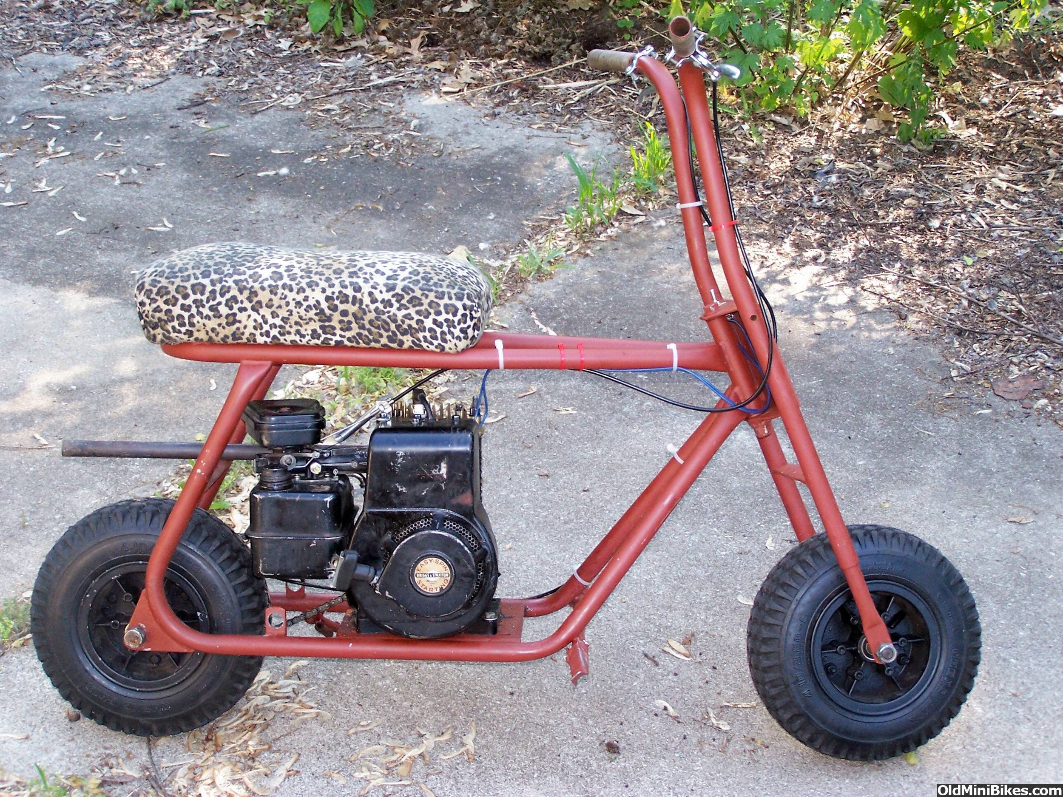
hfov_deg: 29.0
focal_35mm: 67
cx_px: 532
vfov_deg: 21.9
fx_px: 2057
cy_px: 398
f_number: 3.2
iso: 140
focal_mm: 11.1
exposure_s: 1/125
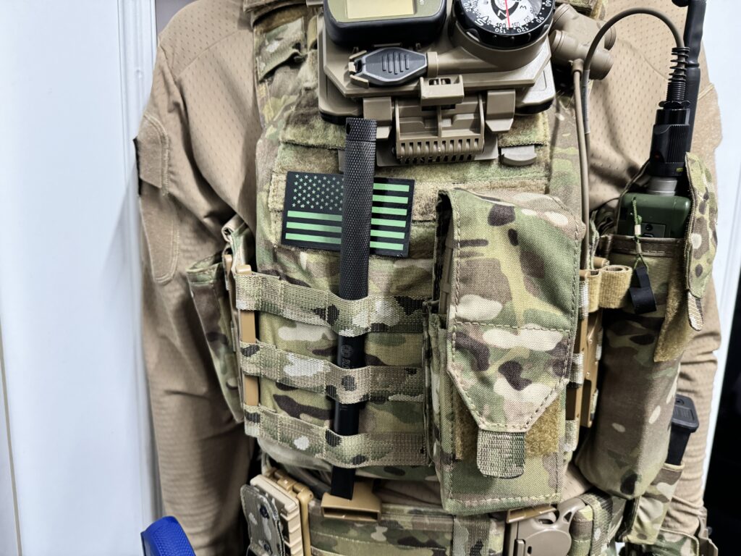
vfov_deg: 56.8
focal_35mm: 24
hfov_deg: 71.6
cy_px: 278
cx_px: 370
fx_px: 514
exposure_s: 1/60
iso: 800
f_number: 1.78
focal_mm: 6.76
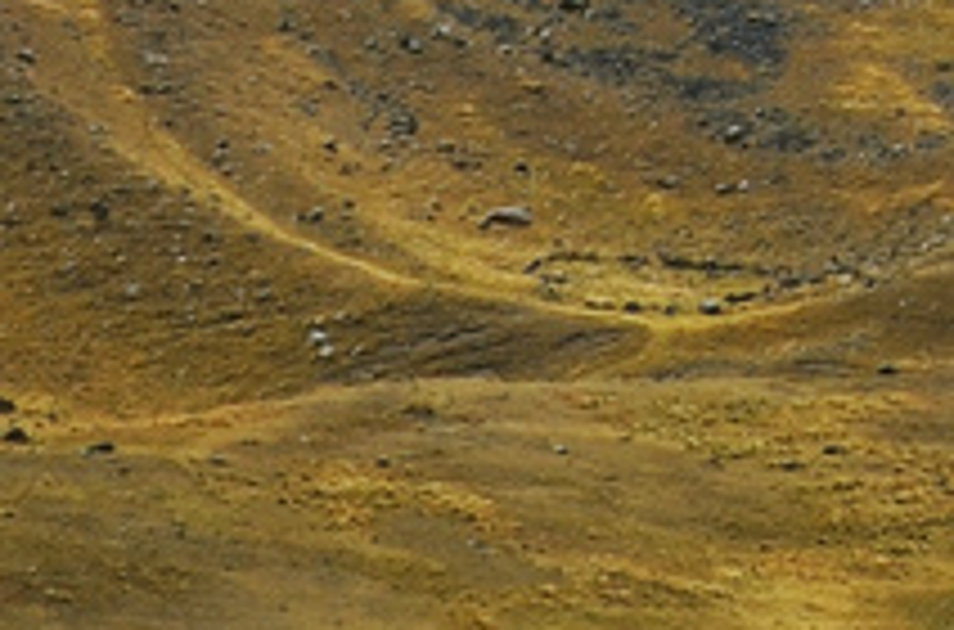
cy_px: -1202
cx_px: 2680
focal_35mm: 300
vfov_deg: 4.4
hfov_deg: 6.4
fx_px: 7926
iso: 100
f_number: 9
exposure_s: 1/320
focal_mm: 26
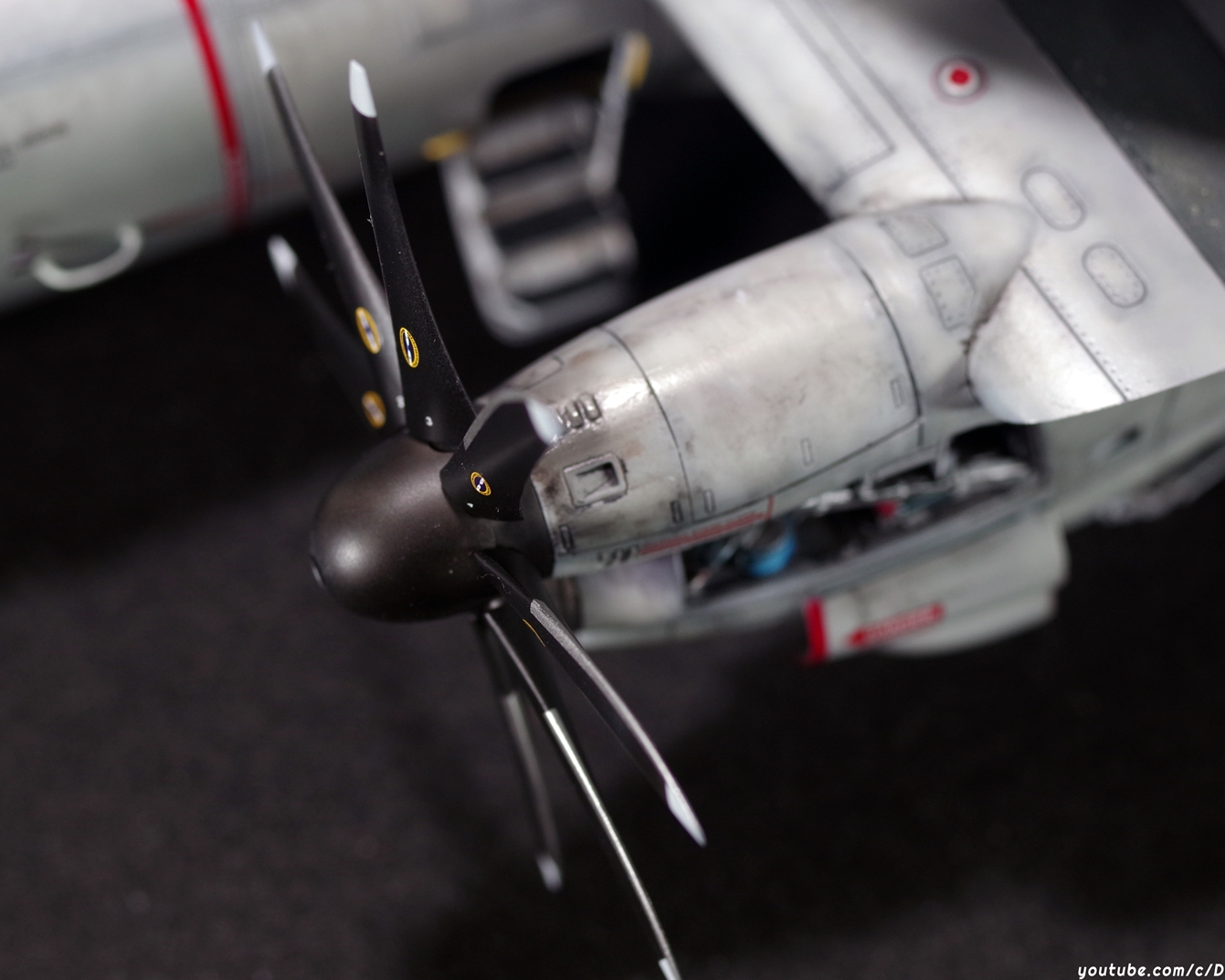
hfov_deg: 22.5
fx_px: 3082
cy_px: 491
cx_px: 626
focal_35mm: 85
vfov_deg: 18.1
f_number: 5.6
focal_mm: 50
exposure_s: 1/100
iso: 400
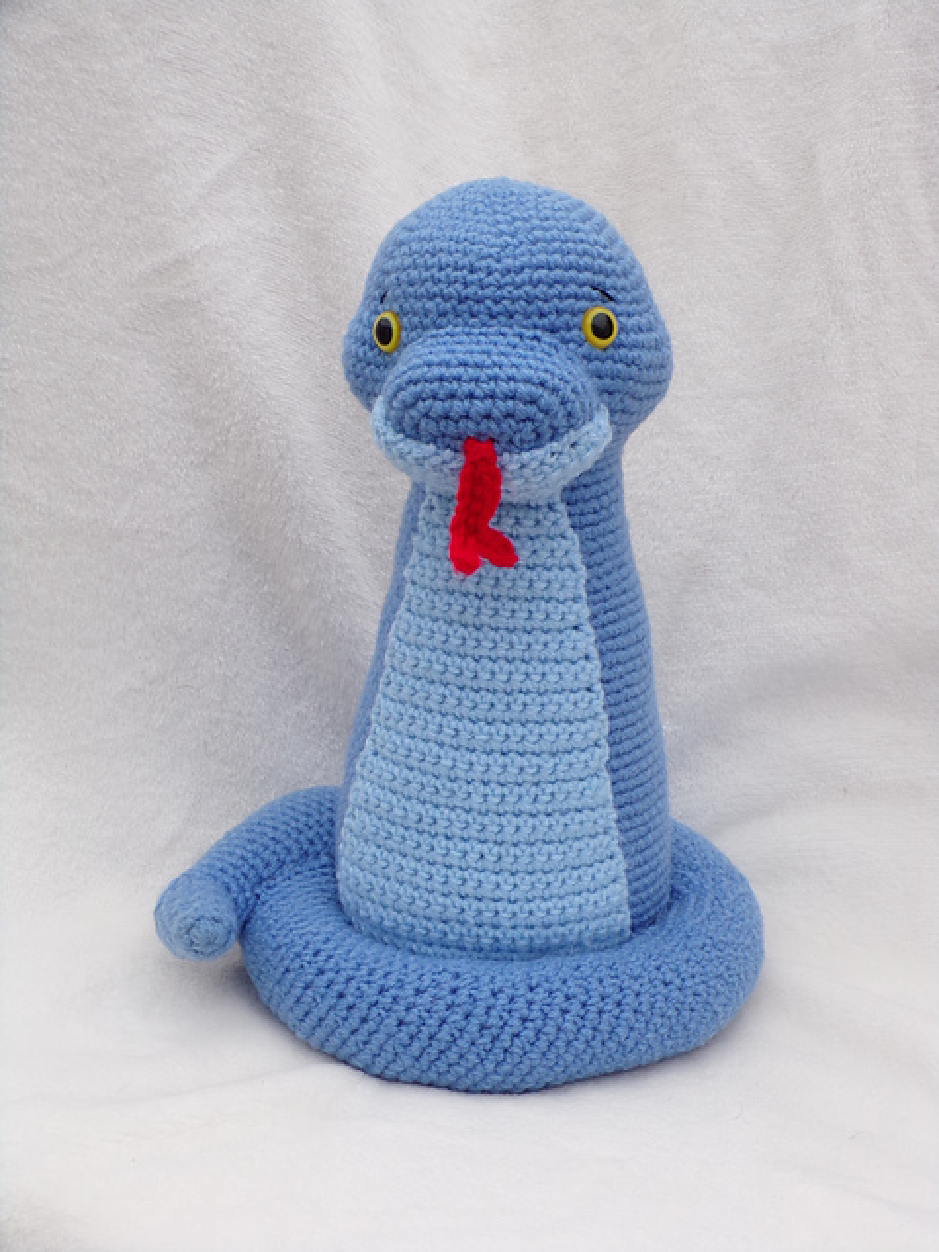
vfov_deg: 34.3
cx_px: 470
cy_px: 626
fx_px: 2025
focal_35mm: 56
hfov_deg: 26.1
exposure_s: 1/140
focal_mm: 10.1
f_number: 5.3
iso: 80
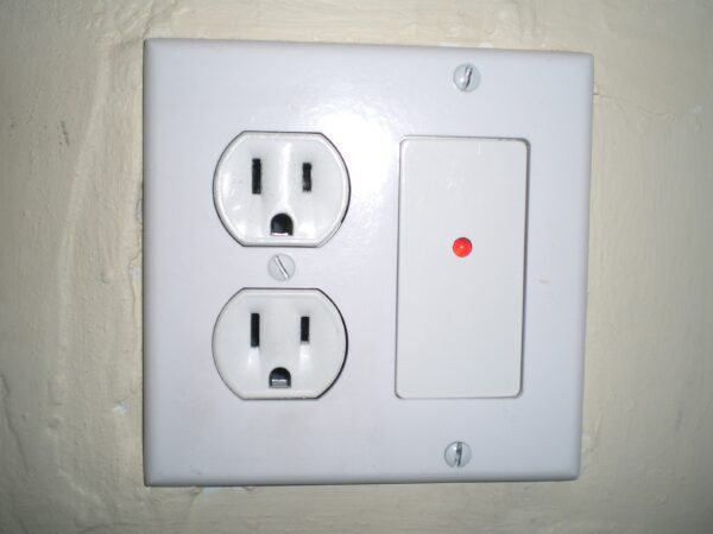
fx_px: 783
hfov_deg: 49.0
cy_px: 267
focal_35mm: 38
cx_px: 356
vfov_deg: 37.7
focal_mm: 6.3
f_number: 3.1
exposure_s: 1/60
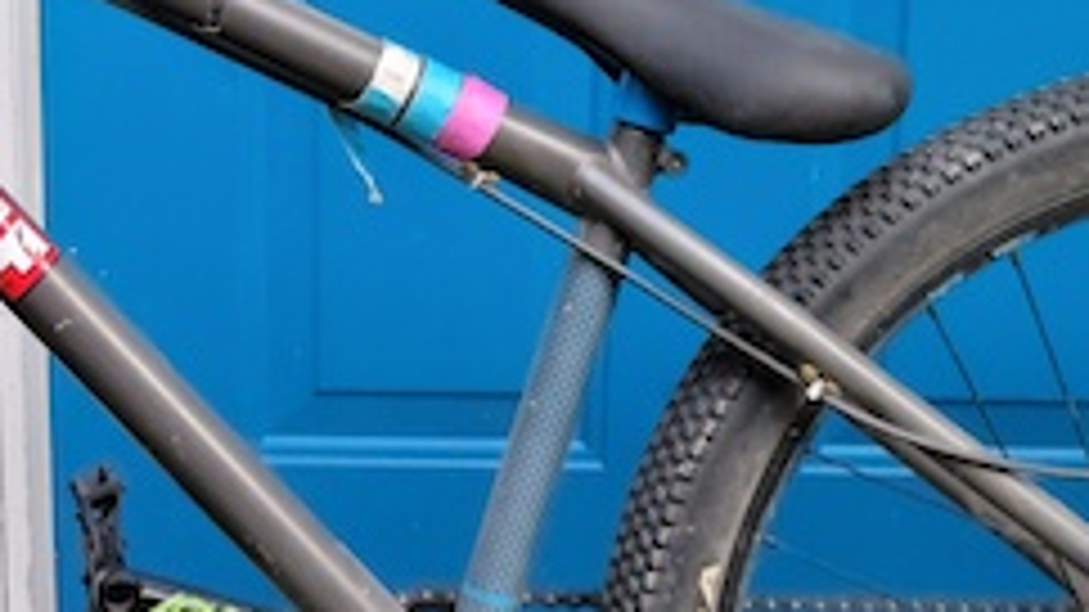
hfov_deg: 20.7
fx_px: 2916
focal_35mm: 101
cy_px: 360
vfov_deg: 12.0
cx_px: 94
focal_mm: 5.9
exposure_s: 1/59
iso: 160
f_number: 2
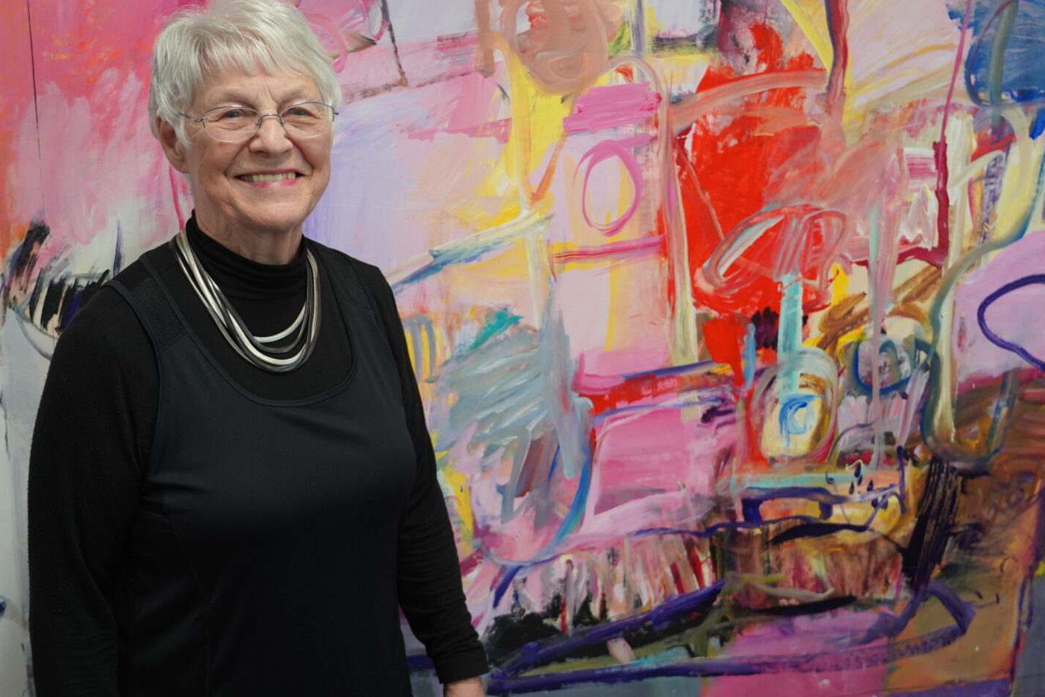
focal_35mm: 39
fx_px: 1132
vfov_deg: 34.2
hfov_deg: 49.5
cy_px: 322
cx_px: 493
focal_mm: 36
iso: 2000
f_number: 4
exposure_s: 1/160
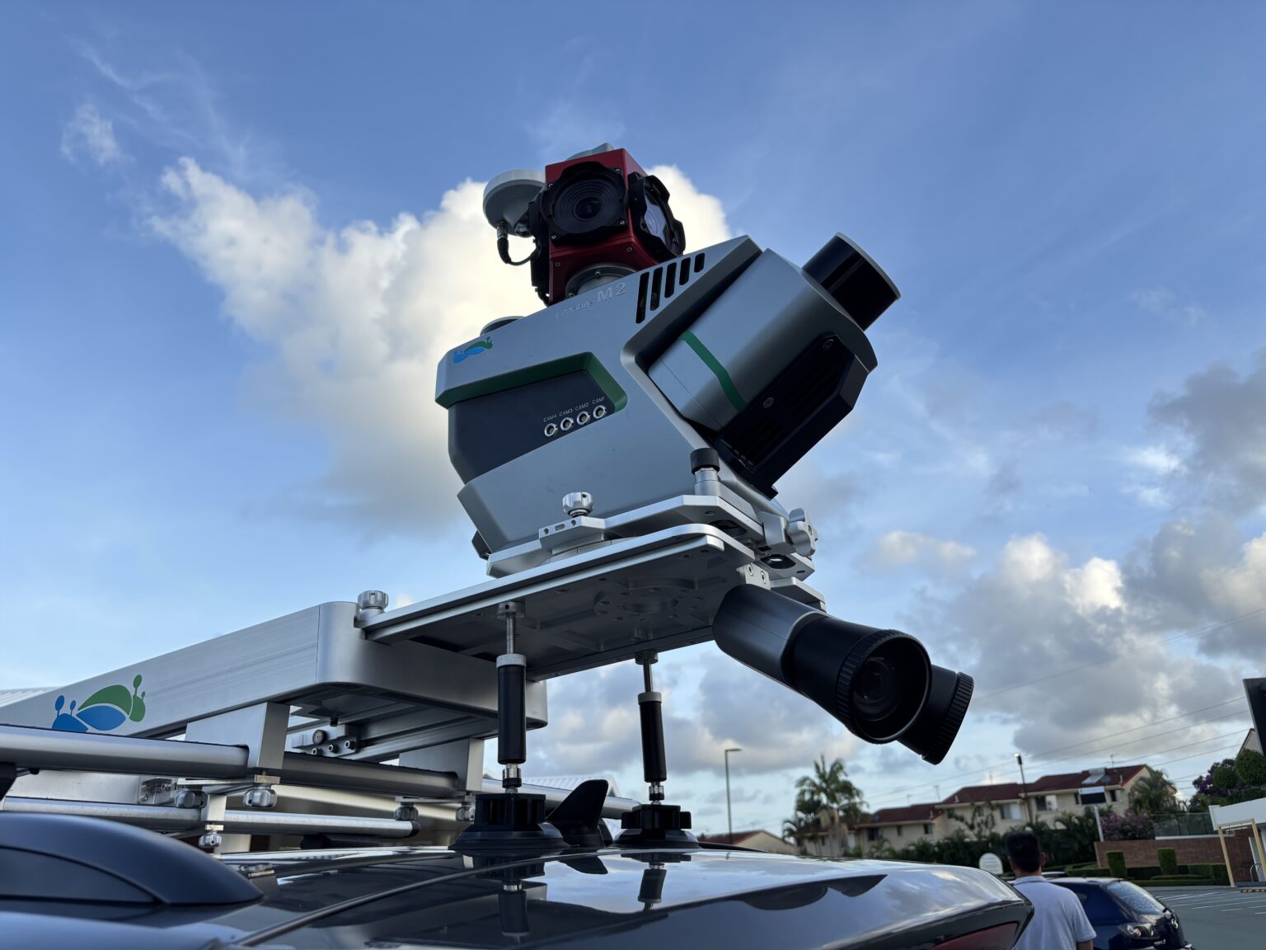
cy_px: 475
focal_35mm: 26
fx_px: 951
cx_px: 633
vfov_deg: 53.1
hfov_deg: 67.3
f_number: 1.6
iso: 50
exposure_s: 1/697
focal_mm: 5.96
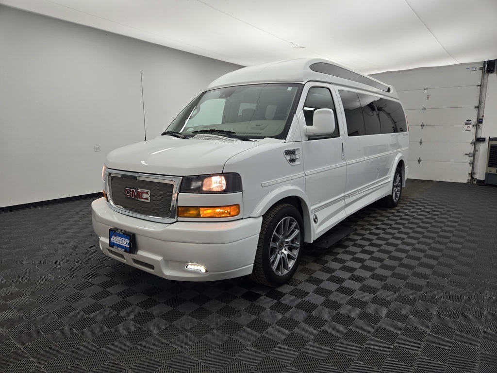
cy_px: 186
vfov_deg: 58.9
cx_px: 248
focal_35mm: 23
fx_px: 330
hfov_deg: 73.9
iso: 50
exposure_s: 1/120
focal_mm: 5.4
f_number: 1.8
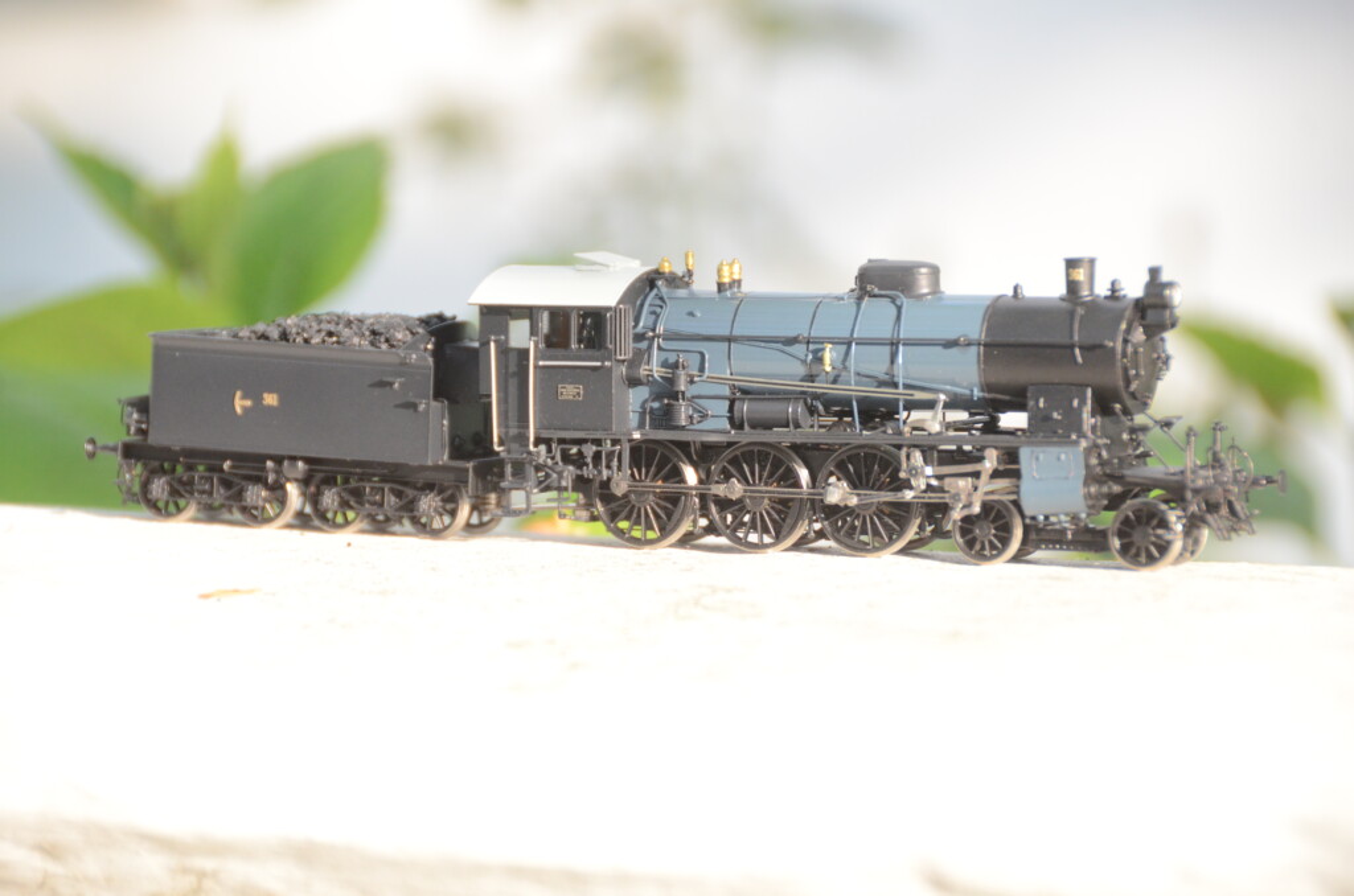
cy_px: 448
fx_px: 7600
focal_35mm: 202
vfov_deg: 6.8
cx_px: 677
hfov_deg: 10.2
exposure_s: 1/500
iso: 1100
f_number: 5.6
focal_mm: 135
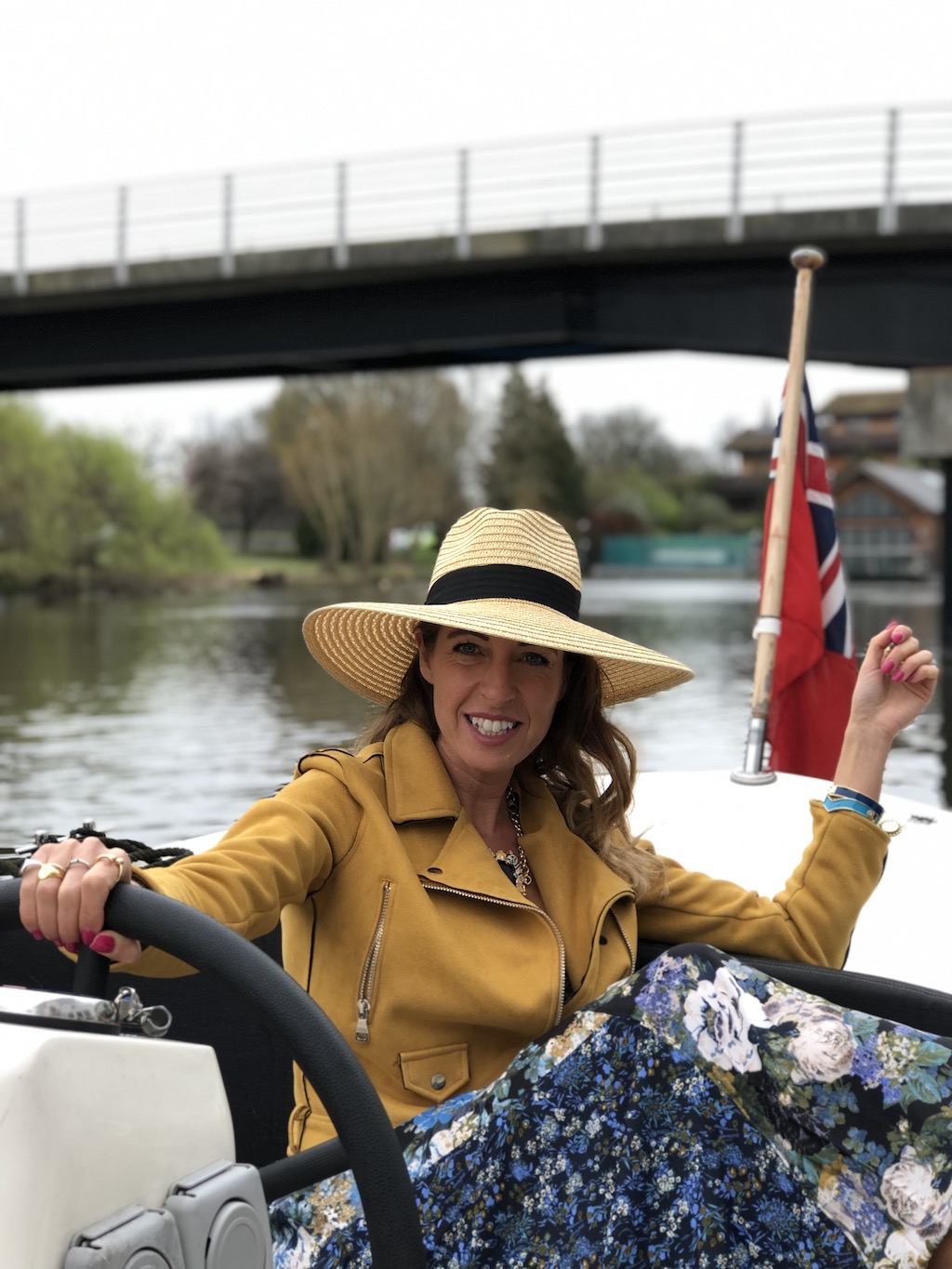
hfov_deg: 25.7
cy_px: 634
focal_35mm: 57
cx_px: 476
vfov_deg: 33.8
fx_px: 2090
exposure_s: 1/120
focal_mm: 6.6
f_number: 2.8
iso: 25
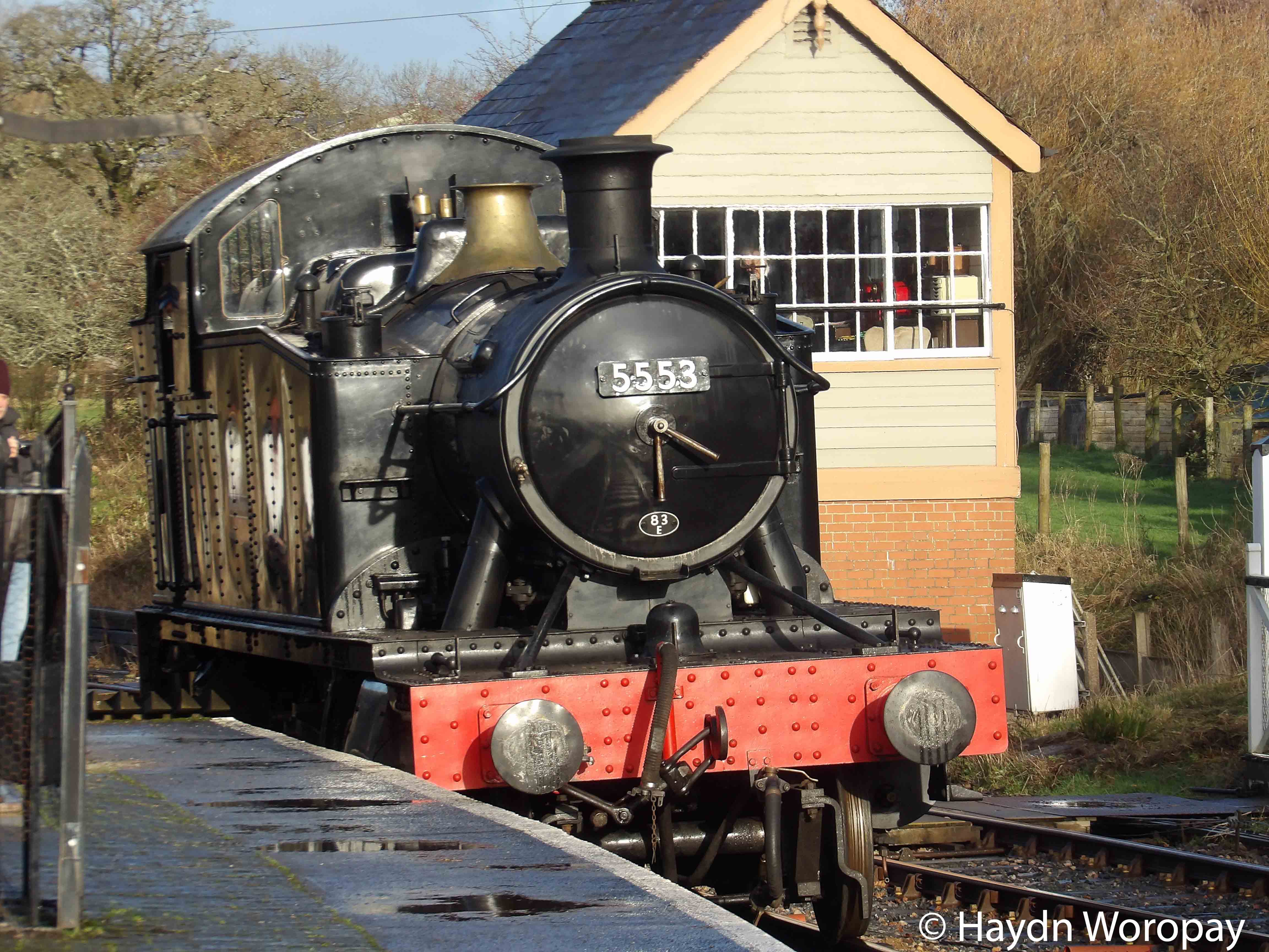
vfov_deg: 7.5
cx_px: 634
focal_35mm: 198
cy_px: 476
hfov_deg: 10.0
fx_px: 7259
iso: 100
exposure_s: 1/377
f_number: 4.5
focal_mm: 35.6
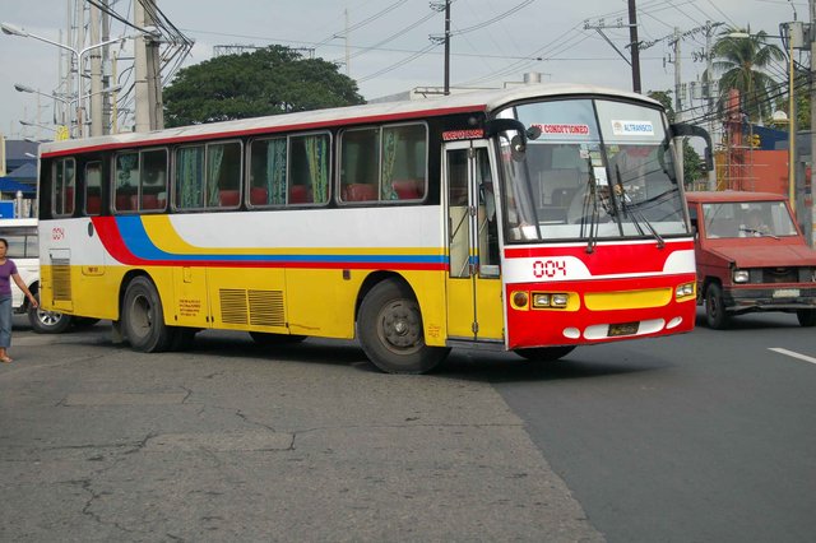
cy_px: 272
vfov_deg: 19.7
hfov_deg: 29.3
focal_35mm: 69
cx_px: 408
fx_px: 1563
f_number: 5.3
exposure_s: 1/1000
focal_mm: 46
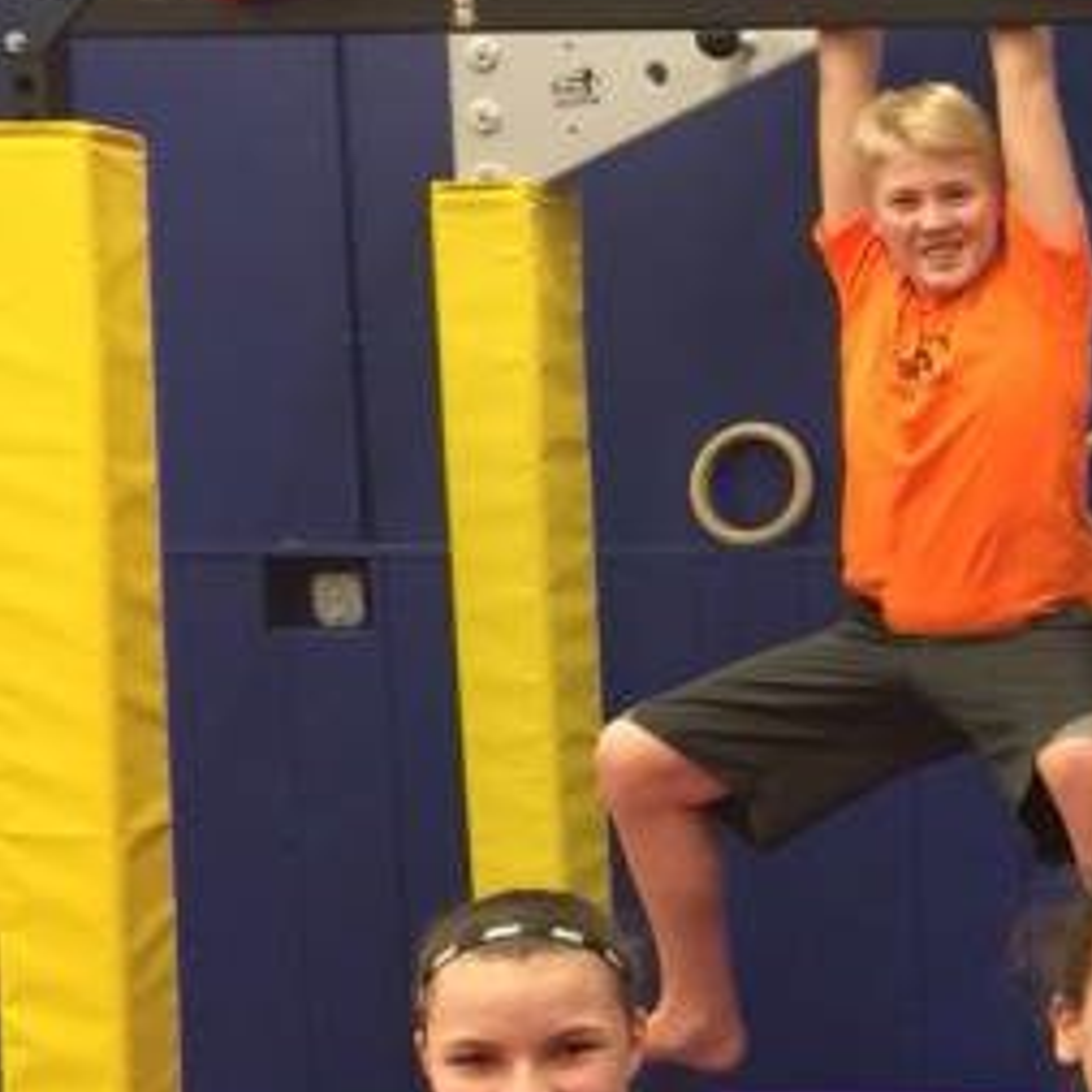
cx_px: 1722
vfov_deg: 21.3
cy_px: 742
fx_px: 2891
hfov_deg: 18.5
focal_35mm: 81
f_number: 2.2
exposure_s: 1/15
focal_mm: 4.15
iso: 100
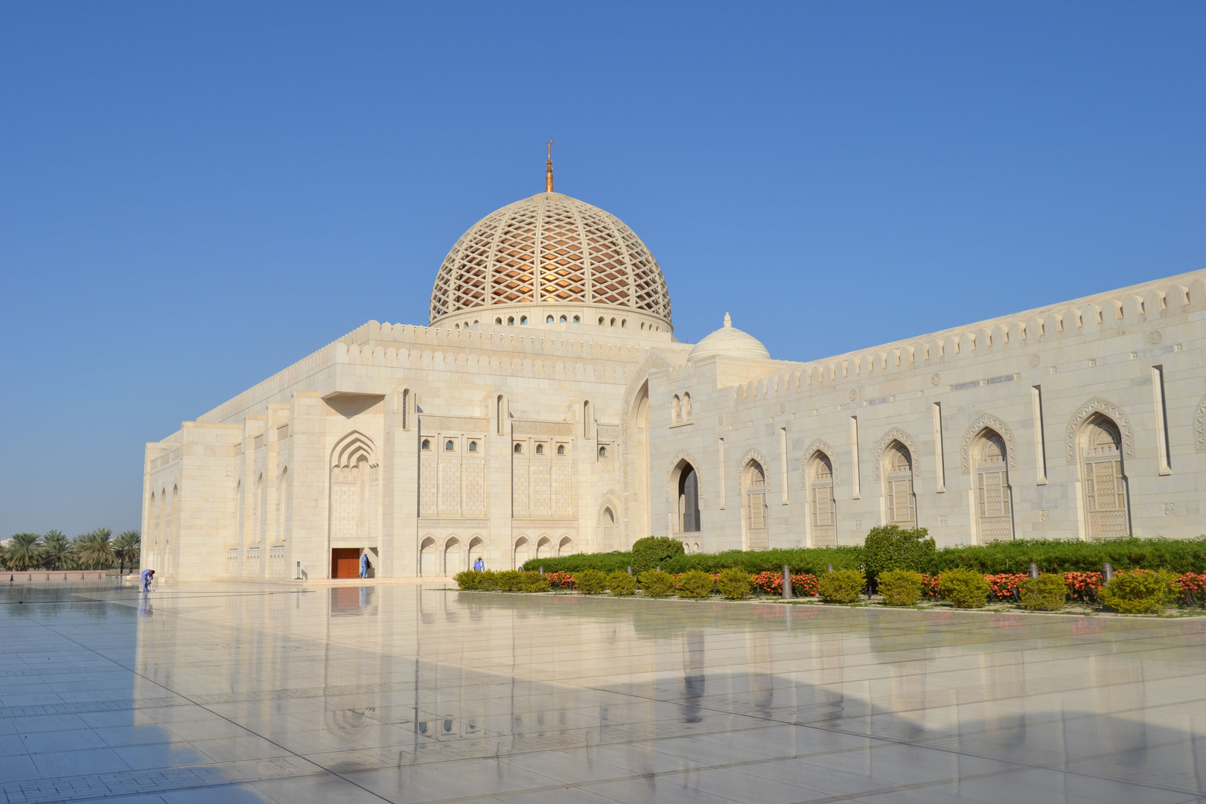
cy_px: 402
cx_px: 603
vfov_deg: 40.0
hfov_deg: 57.2
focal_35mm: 33
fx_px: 1105
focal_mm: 22
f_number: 9
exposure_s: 1/320
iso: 100
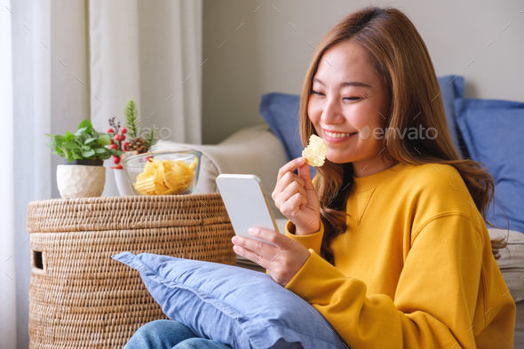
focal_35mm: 68
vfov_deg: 20.0
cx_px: 262
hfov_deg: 29.7
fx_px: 989
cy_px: 174
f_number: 2.8
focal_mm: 45.5
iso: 160
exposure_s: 1/75
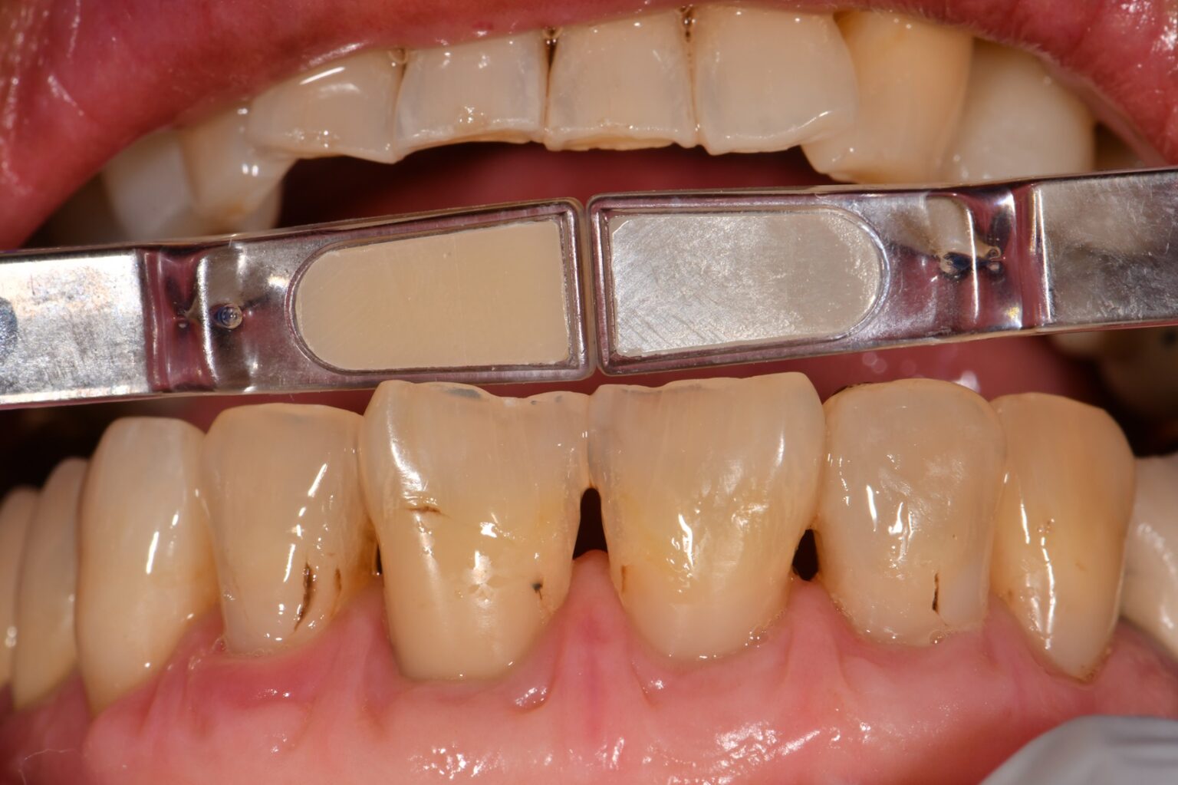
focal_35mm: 126
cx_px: 589
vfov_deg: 10.9
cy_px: 392
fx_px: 4121
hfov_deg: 16.3
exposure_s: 1/160
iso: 200
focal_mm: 105
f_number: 32
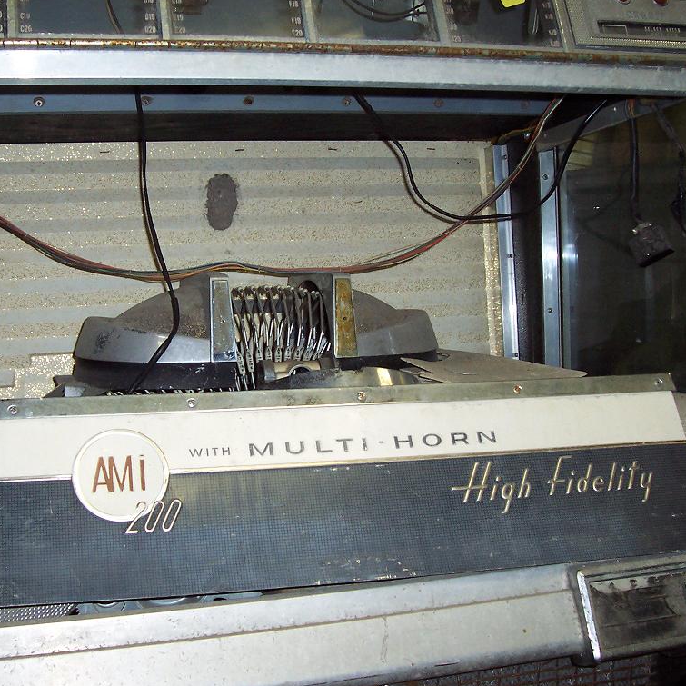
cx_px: 269
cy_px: 343
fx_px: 987
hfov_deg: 38.2
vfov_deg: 38.3
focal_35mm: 44
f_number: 2.8
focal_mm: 5.6
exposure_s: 1/60
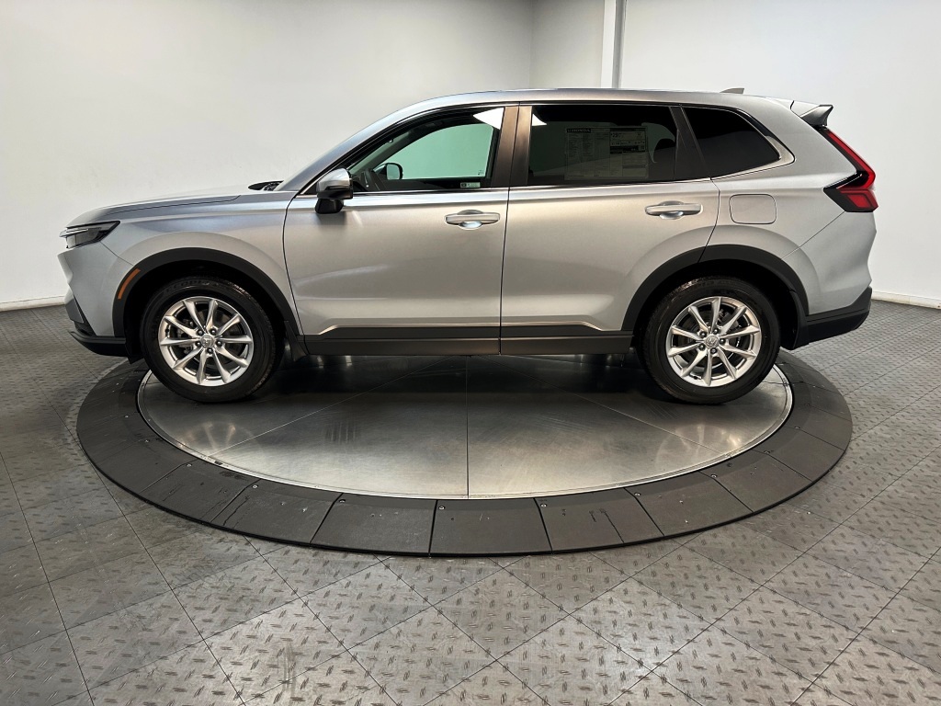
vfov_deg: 56.8
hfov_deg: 71.6
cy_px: 353
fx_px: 652
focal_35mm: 24
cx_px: 470
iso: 320
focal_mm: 6.86
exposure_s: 1/60
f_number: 1.78
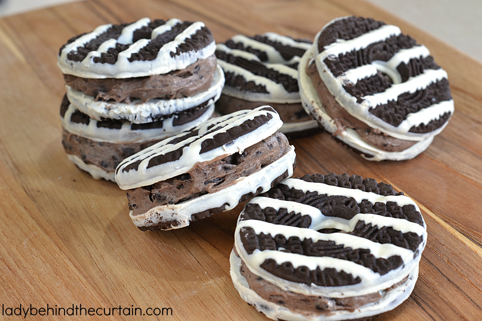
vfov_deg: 18.2
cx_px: 241
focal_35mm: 75
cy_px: 160
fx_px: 1004
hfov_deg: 27.0
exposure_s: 1/2
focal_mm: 50
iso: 100
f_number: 10
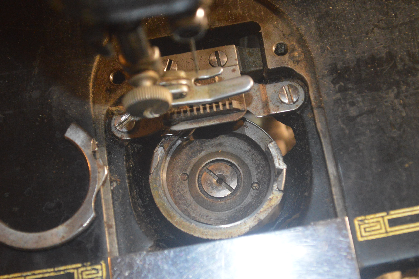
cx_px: 210
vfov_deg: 16.5
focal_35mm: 82
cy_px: 140
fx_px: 959
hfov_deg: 24.6
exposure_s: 1/60
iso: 2200
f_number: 5.6
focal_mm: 55
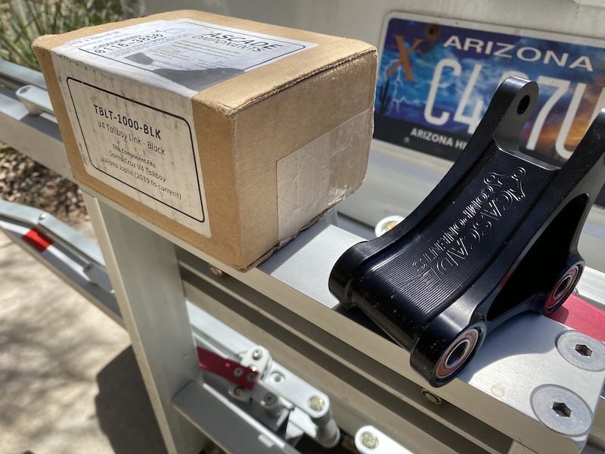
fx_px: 454
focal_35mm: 26
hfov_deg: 67.3
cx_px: 302
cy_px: 227
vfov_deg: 53.1
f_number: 1.8
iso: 32
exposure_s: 1/1429
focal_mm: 4.25
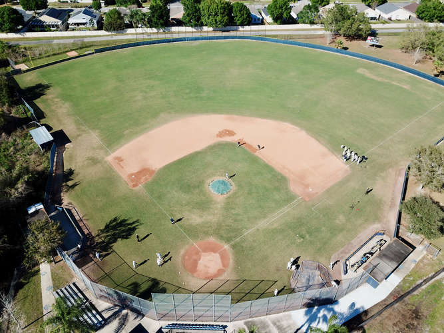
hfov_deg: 67.3
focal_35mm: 26
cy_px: 166
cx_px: 222
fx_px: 333
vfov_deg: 53.0
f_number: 2.2
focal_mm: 4.73
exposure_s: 1/978
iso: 100
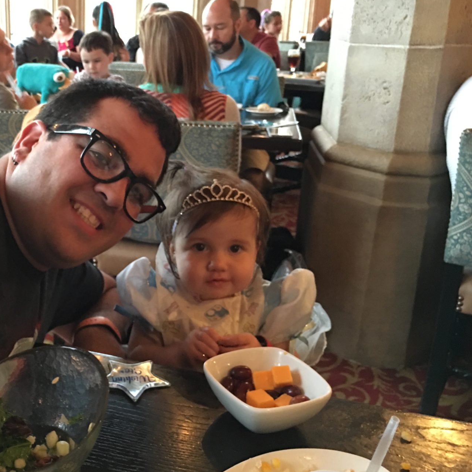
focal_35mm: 41
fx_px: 632
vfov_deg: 40.9
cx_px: 98
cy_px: 214
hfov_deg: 39.4
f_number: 2.2
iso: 80
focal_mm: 4.15
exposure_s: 1/4
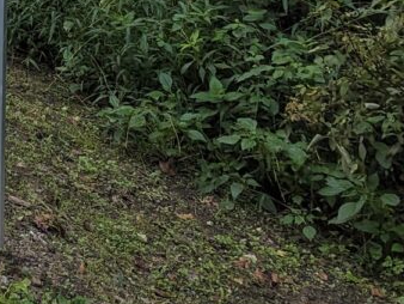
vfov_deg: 11.8
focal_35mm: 109
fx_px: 1273
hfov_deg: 15.8
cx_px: -283
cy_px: -355
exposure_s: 1/48.8
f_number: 1.85
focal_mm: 6.81
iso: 44
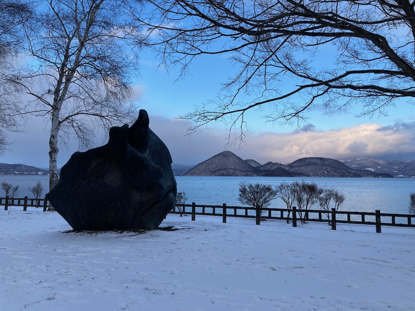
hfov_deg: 63.4
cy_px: 156
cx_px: 208
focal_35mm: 28
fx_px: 336
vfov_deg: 49.7
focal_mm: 3.99
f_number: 1.8
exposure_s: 1/552
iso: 20
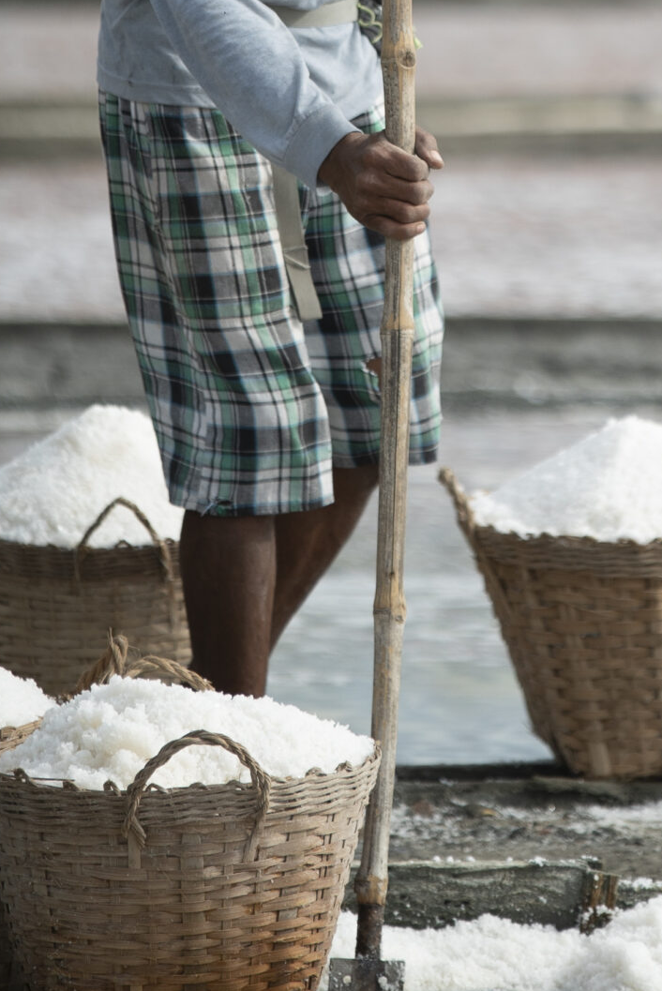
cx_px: 375
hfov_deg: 3.2
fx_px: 12010
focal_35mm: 436
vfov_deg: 4.7
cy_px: -79
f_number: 2.8
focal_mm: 180
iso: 250
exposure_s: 1/3200
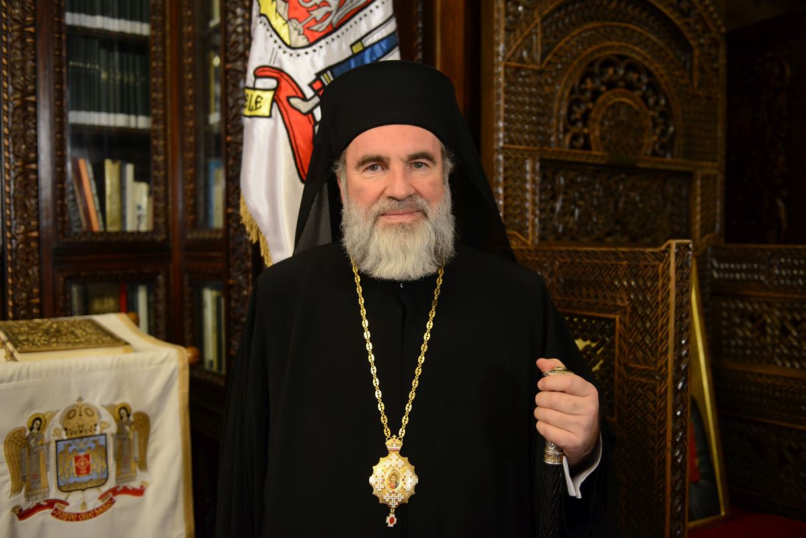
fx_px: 806
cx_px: 403
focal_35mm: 36
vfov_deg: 36.9
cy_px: 269
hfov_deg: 53.1
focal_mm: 36
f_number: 2.8
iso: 1600
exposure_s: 1/125
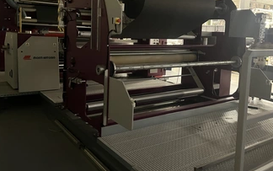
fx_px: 253
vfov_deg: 37.0
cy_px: 61
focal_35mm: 34
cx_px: 136
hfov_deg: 56.7
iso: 800
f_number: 1.6
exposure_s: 1/30
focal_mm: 5.1
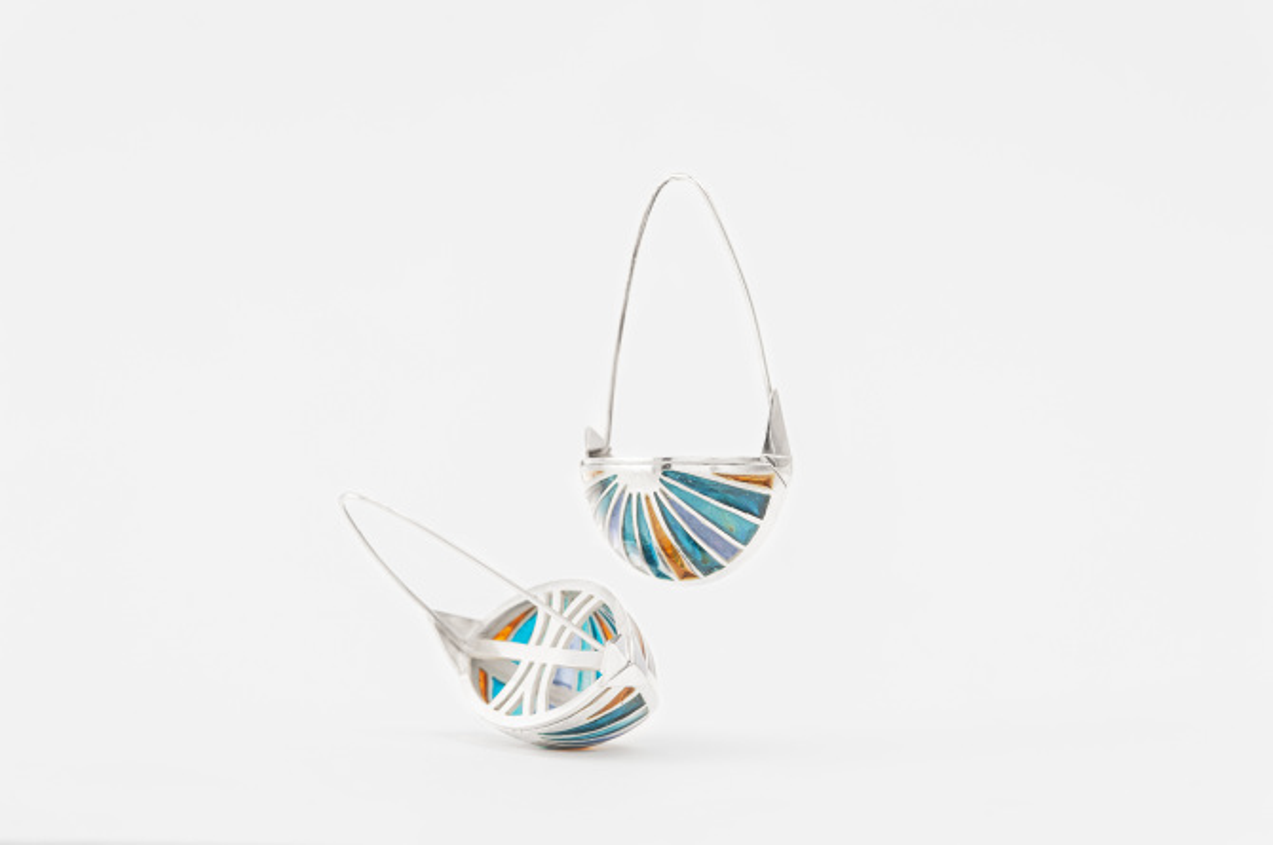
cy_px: 422
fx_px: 3708
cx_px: 636
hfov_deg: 19.5
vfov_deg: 13.0
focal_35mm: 105
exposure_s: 1/50
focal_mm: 105
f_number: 11
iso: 500
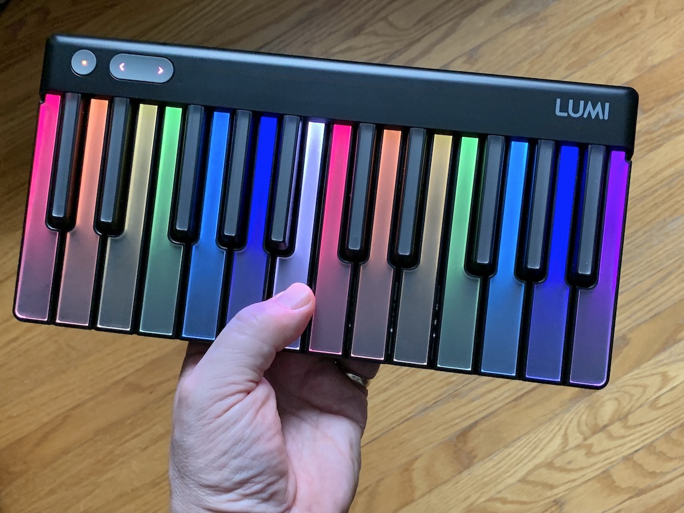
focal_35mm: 26
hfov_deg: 67.3
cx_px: 342
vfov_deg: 53.1
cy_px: 256
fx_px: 514
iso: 400
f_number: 1.8
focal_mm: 4.25
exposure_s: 1/51
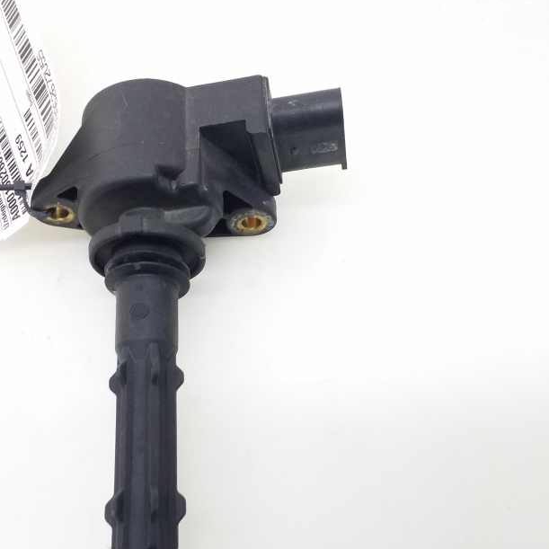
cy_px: 341
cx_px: 230
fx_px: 718
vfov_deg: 41.6
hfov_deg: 41.7
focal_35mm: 40
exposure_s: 1/50
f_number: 1.9
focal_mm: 3.6
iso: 160
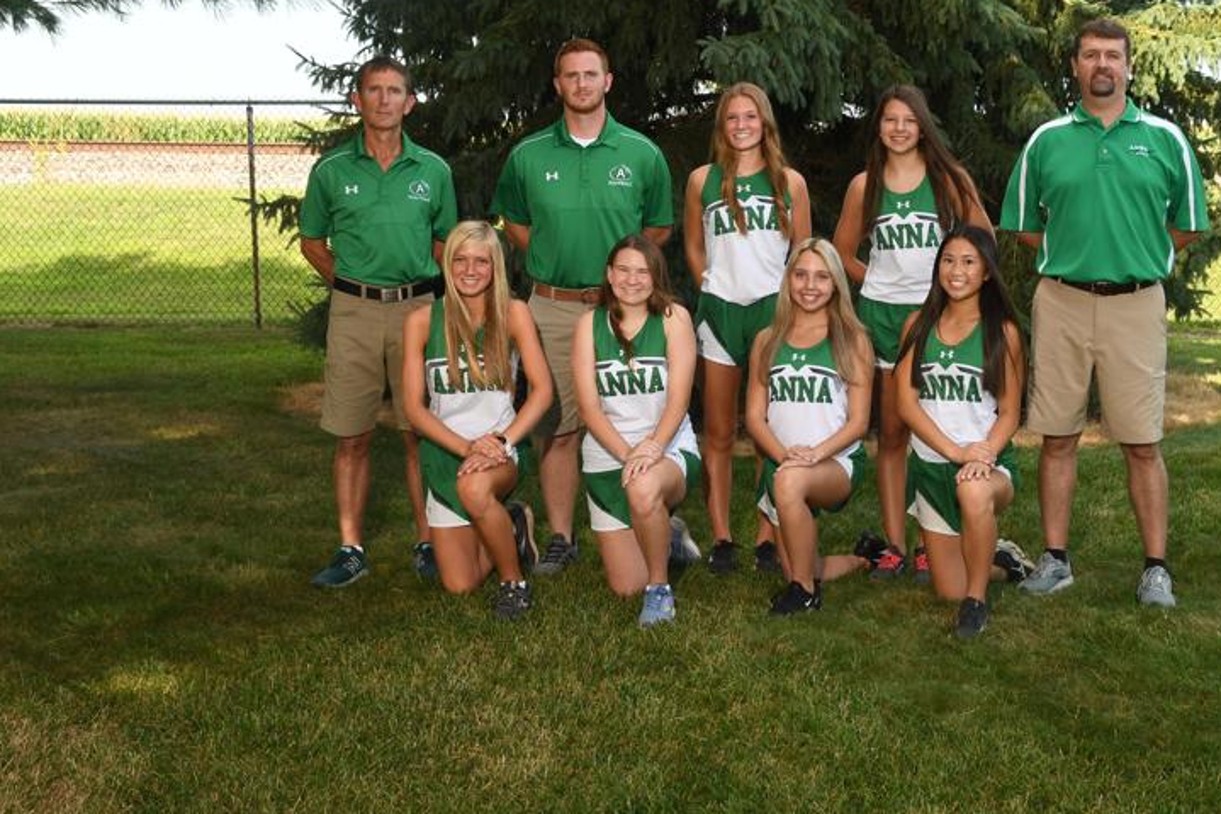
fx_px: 1933
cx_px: 756
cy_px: 293
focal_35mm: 57
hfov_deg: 34.9
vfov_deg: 23.7
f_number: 9
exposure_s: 1/60
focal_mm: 27
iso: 125
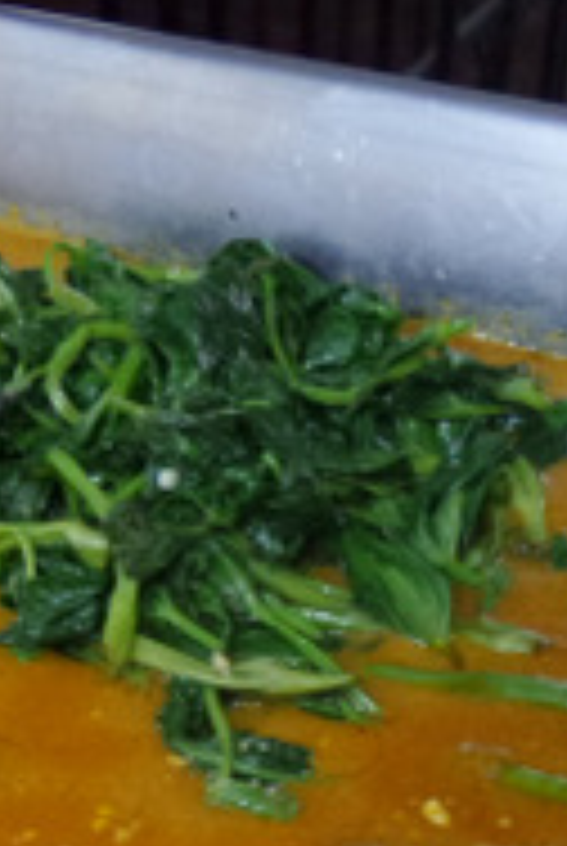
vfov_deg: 23.2
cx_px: 61
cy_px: 983
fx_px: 1906
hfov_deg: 16.7
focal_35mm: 81
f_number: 3.1
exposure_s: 1/15
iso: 500
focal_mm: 4.4
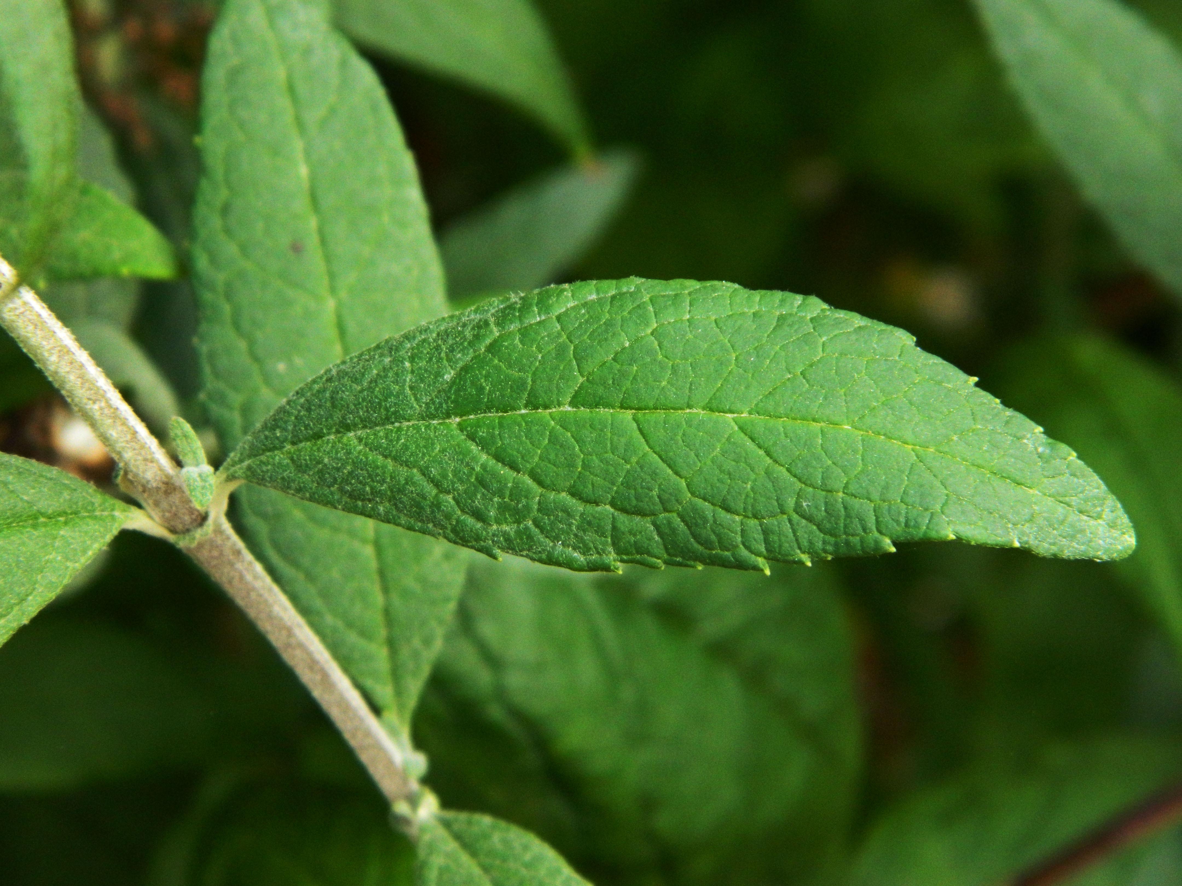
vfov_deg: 14.4
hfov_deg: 19.1
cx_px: 591
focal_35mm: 103
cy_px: 443
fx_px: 3517
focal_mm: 18.6
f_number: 4.5
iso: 400
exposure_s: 1/320
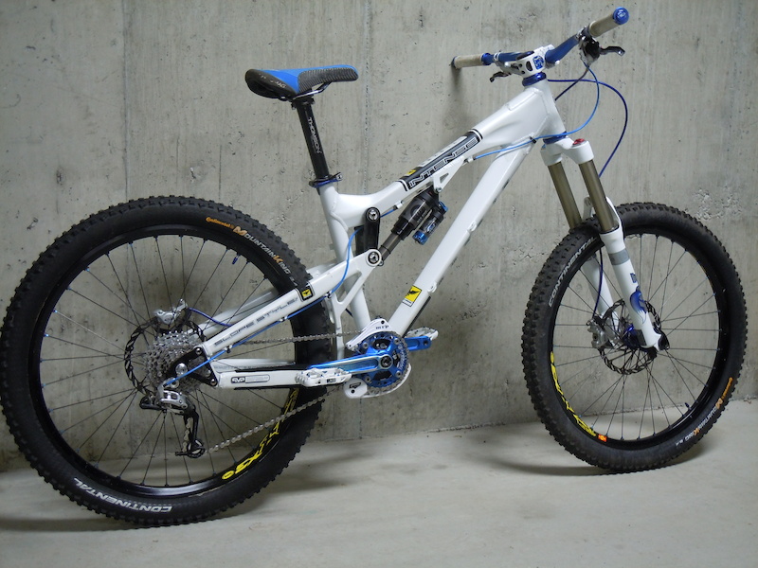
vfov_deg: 32.2
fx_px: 985
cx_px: 379
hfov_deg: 42.1
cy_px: 284
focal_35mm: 45
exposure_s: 1/8
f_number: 3.8
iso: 200
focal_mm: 8.1
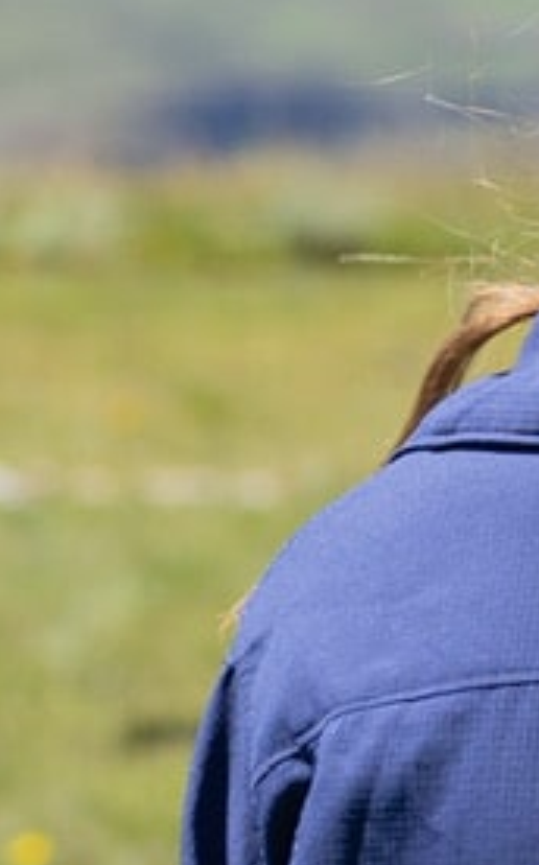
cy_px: 165
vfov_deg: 4.9
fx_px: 10033
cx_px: 2151
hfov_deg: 3.0
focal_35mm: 426
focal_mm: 50
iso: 80
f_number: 3.5
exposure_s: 1/800
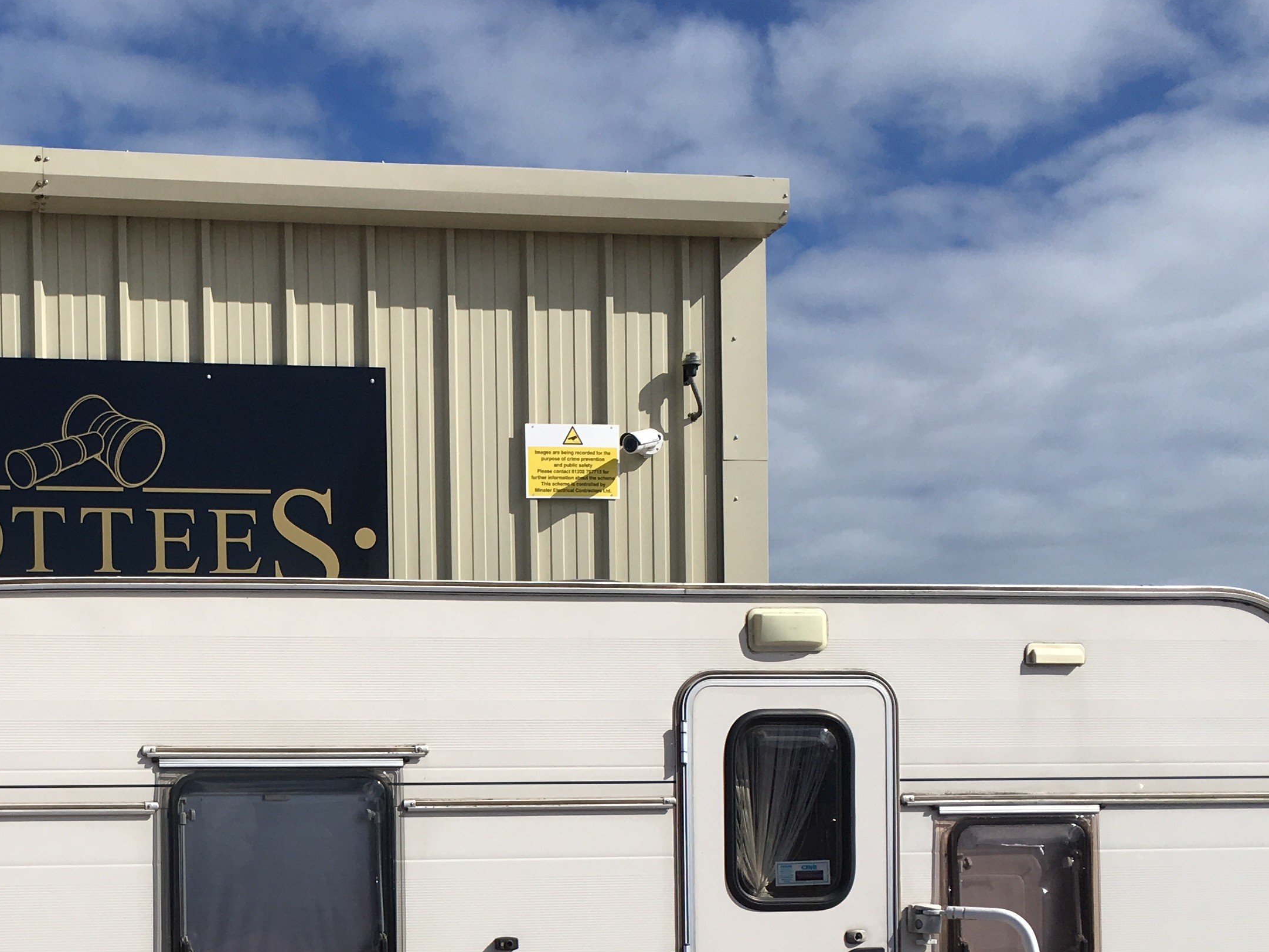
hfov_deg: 34.2
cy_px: 827
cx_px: 202
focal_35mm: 54
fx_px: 1980
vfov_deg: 26.3
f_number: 2.2
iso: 25
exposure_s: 1/3077
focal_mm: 4.15
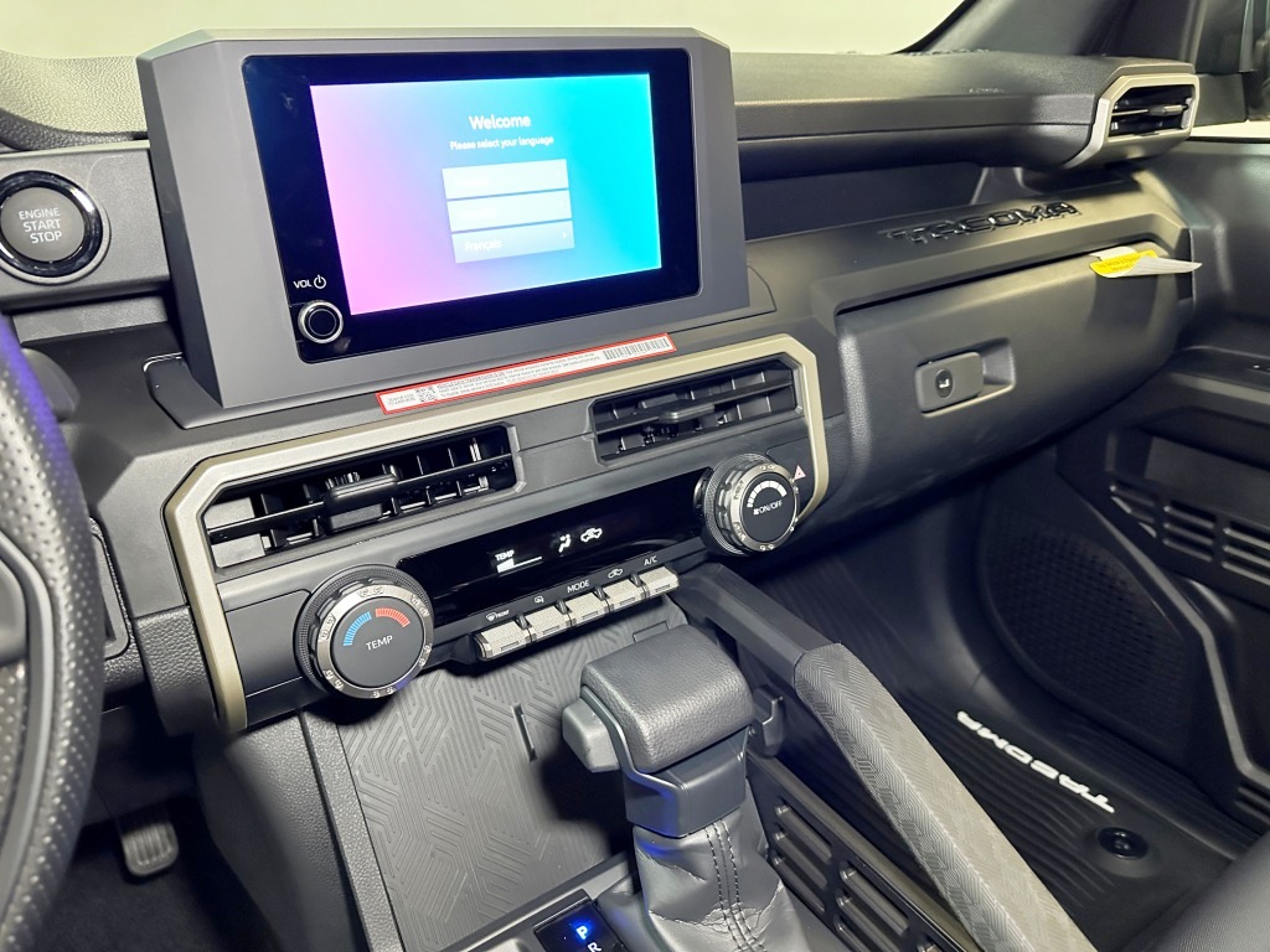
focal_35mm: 24
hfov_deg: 71.6
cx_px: 635
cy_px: 476
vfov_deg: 56.8
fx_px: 881
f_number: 1.78
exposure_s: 1/40
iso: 800
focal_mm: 6.86
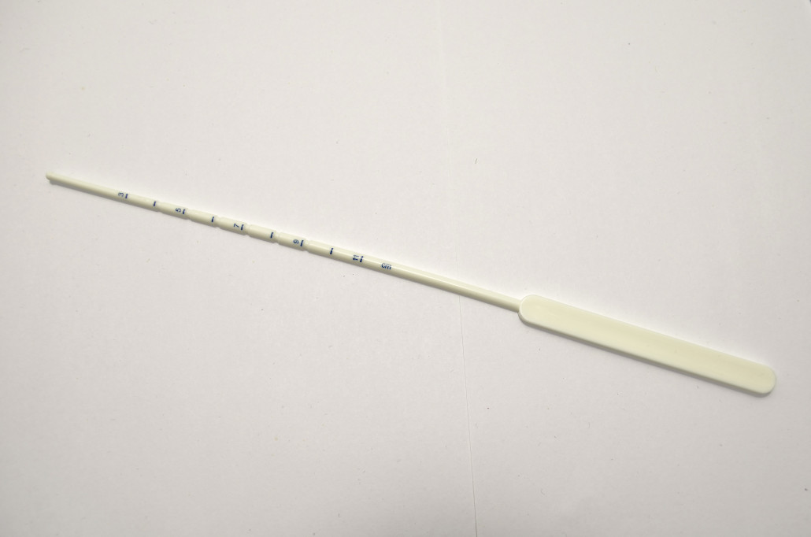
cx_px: 406
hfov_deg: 53.2
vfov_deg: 36.7
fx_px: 809
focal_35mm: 36
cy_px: 268
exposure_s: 1/4
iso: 100
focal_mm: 24
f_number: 6.3
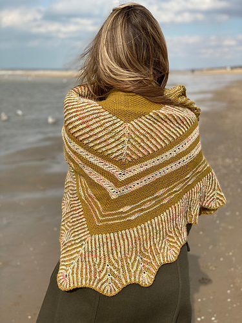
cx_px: 121
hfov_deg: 28.0
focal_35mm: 52
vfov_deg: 36.8
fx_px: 485
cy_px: 162
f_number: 2
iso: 20
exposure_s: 1/1453
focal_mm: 6
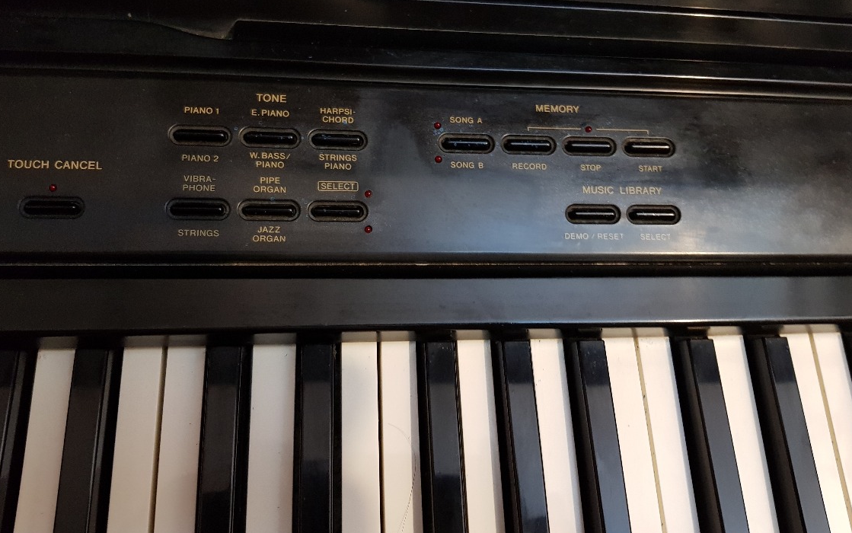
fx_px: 650
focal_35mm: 28
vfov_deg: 44.6
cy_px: 259
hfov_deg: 66.5
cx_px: 428
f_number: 1.7
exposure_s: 1/15
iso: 200
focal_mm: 4.2
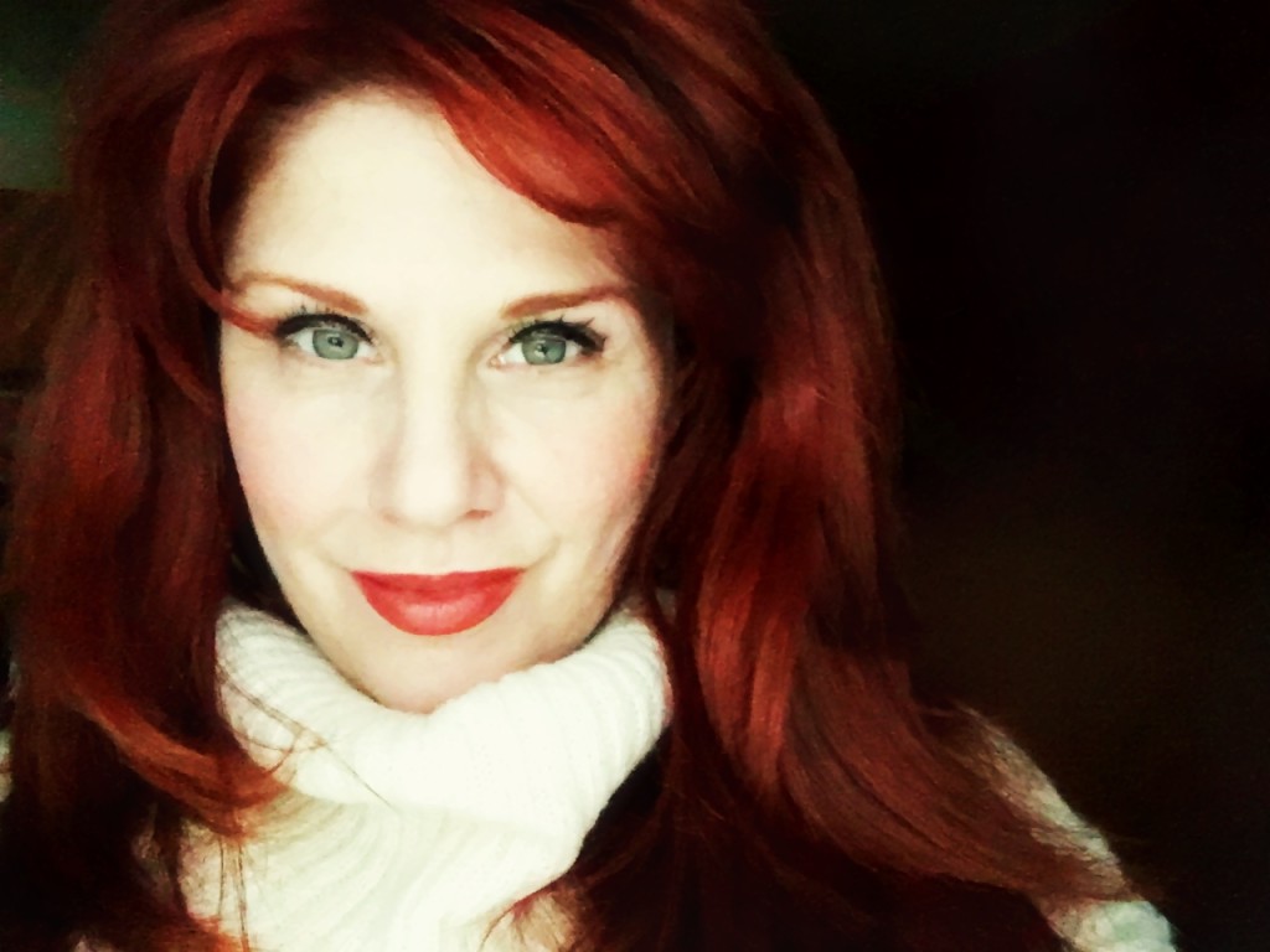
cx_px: 635
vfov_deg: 45.4
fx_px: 1137
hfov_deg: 58.4
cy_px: 476
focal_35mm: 31
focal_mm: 2.65
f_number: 2.2
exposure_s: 1/15
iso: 2000
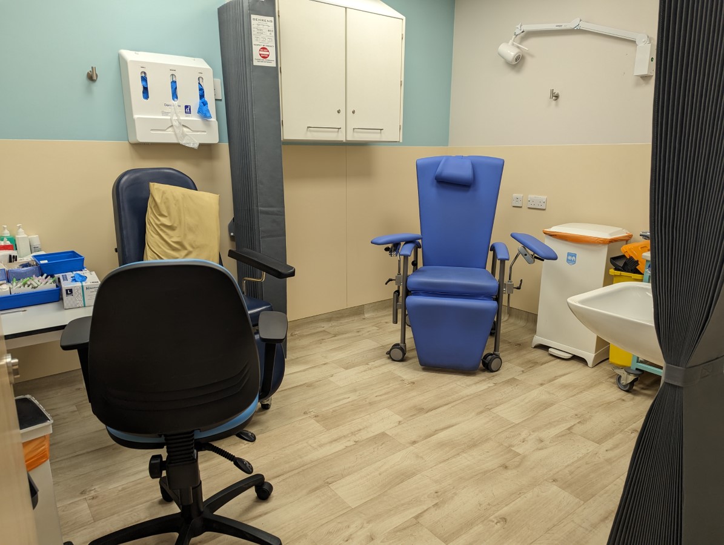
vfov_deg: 56.9
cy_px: 272
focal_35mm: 24
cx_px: 362
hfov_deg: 71.5
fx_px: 503
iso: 46
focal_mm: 6.81
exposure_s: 1/33.5
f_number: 1.85
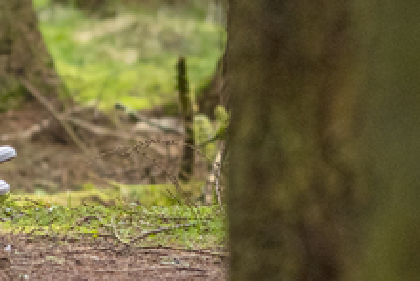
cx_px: -212
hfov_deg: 2.6
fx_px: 9176
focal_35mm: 786
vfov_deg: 1.8
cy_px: -53
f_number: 2
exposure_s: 1/800
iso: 800
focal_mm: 135
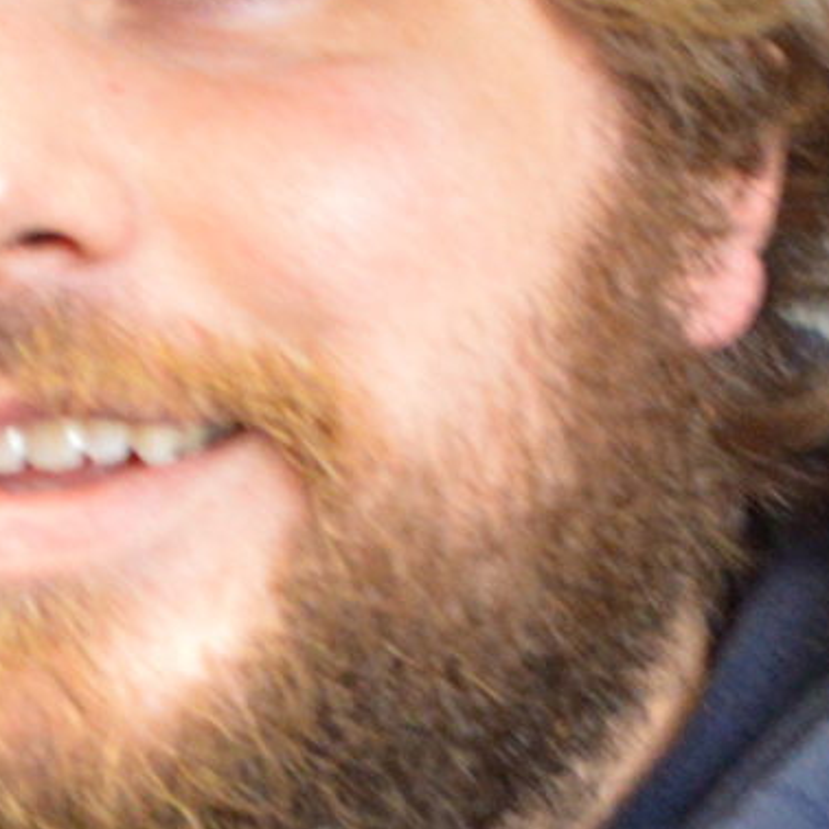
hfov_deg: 5.1
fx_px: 9348
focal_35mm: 345
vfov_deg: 5.1
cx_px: 20
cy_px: 730
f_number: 5.3
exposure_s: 1/15
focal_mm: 40
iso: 1250
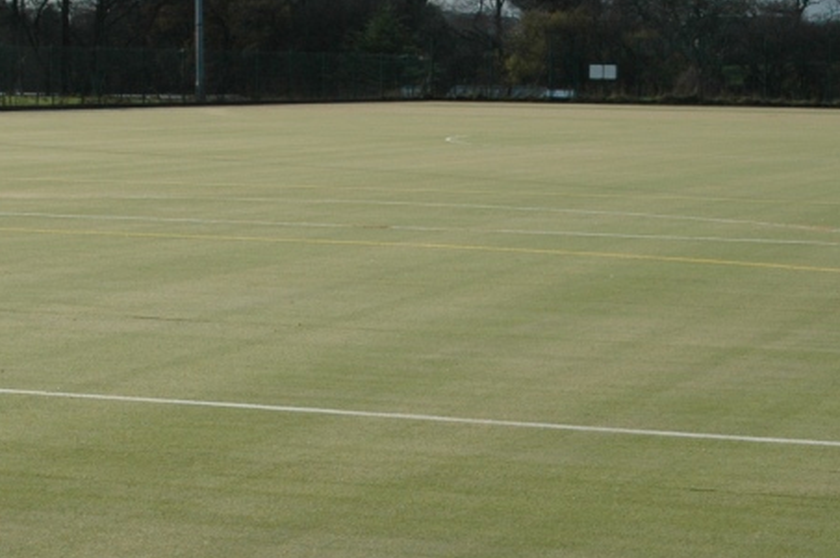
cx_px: 662
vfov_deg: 14.3
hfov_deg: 21.2
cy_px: 375
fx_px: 2214
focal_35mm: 95
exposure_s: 1/400
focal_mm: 28
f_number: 10
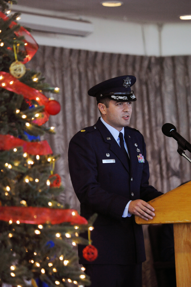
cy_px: 144
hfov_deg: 6.5
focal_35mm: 210
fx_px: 1673
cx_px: 96
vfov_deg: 9.8
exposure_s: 1/160
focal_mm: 210
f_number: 5.3
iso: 4000
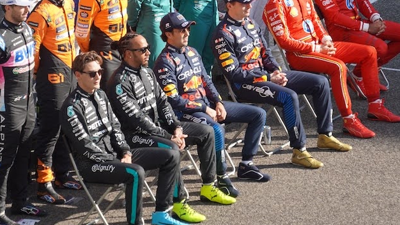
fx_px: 4794
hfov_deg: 4.8
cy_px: 31
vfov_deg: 2.7
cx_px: 165
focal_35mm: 452
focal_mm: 225
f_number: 5.6
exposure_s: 1/250
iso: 100
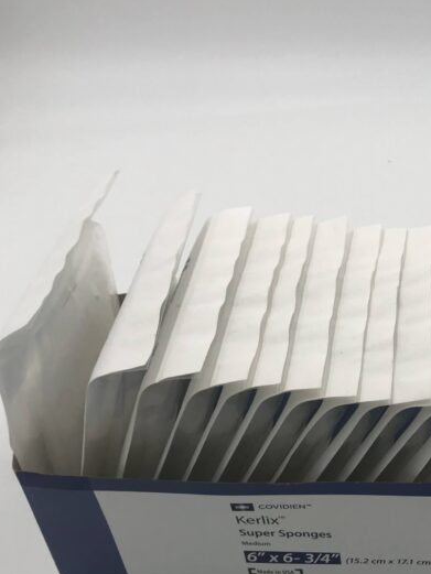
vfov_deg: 34.1
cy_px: 438
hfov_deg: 25.6
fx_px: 913
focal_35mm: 55
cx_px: 406
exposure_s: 1/120
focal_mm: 3.99
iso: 25
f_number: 1.8
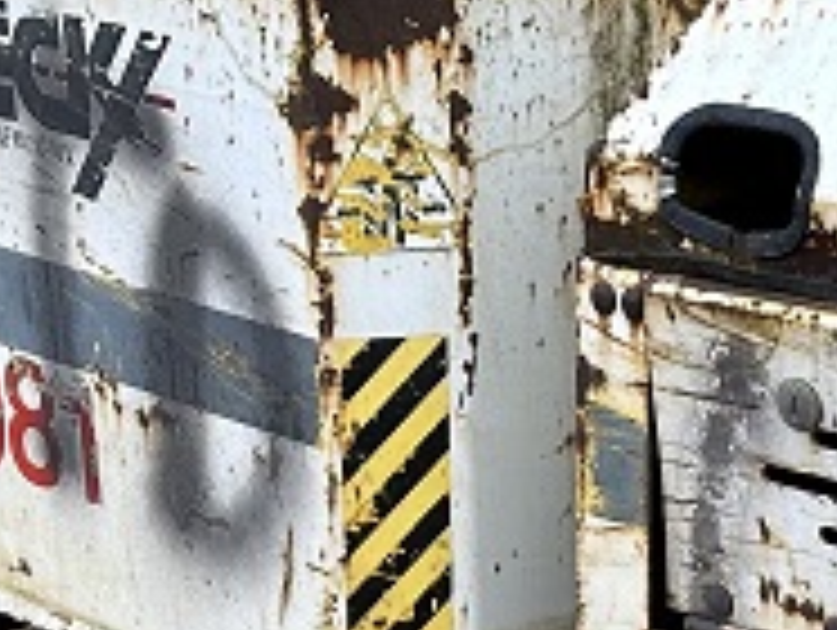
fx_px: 3147
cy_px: 868
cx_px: 756
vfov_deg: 11.1
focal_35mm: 130
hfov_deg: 15.0
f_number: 1.78
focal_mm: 6.86
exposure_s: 1/230
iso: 64
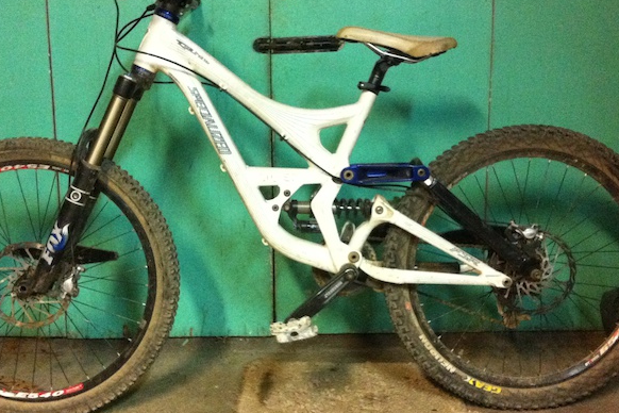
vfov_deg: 27.0
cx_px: 282
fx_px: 860
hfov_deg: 39.6
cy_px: 192
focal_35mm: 50
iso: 800
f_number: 2.8
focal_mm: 3.85
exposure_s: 1/15
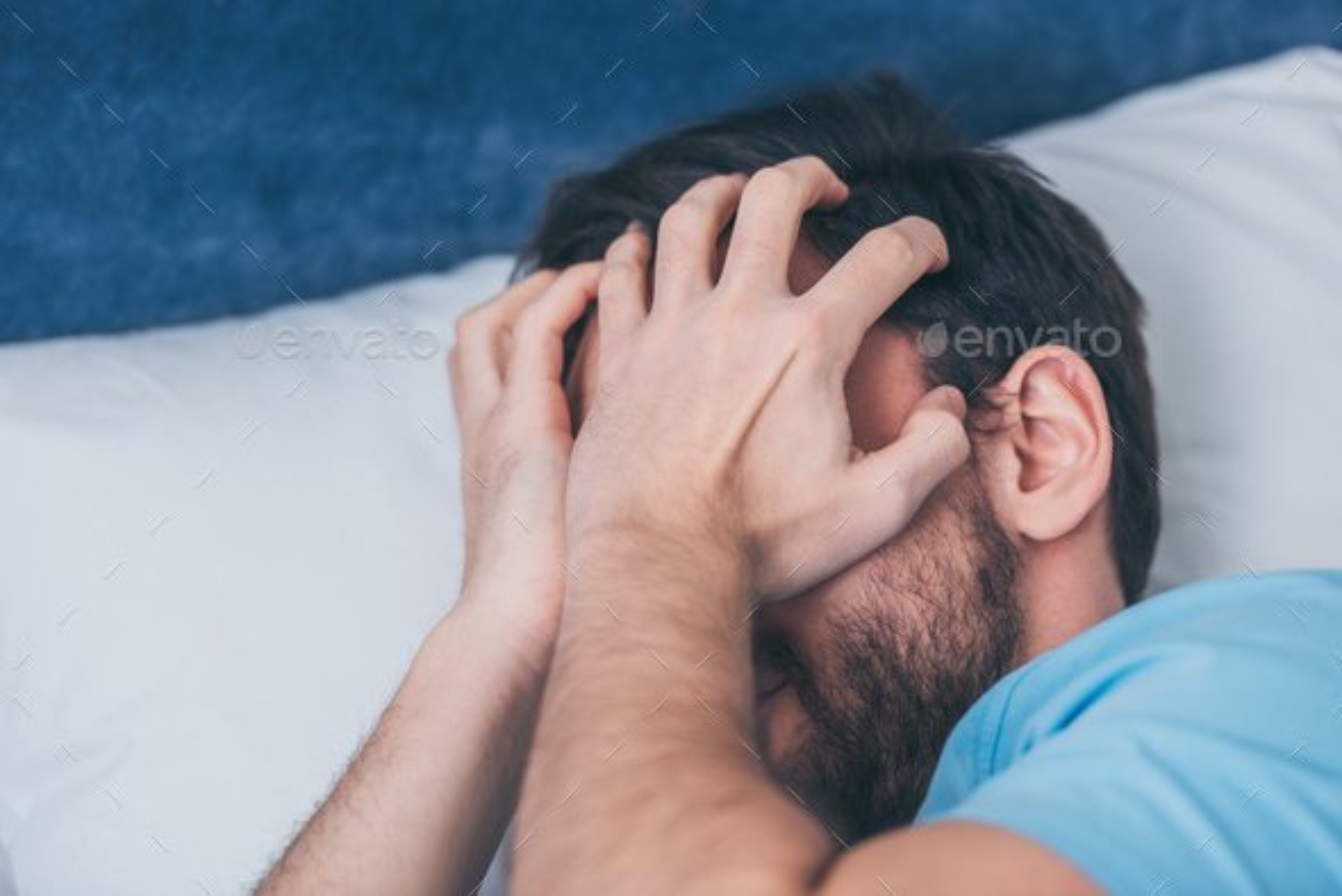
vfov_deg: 6.9
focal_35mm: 200
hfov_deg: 10.3
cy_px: 448
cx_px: 671
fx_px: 7459
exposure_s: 1/200
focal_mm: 200
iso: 160
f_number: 3.2
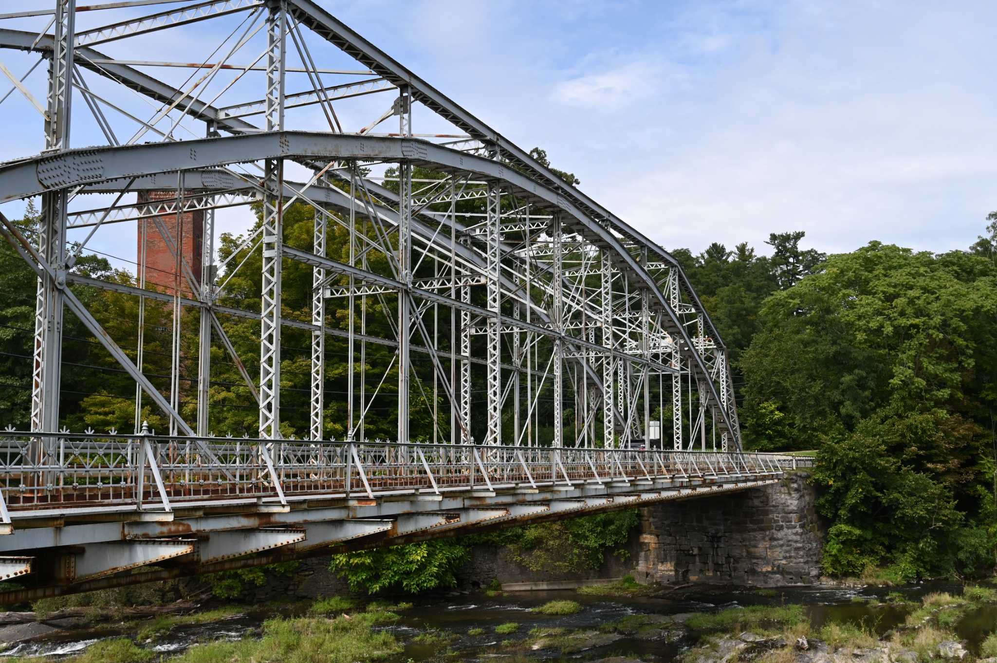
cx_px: 498
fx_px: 996
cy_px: 332
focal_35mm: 36
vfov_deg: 36.8
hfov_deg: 53.2
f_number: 7.1
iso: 2200
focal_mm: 36
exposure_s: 1/8000
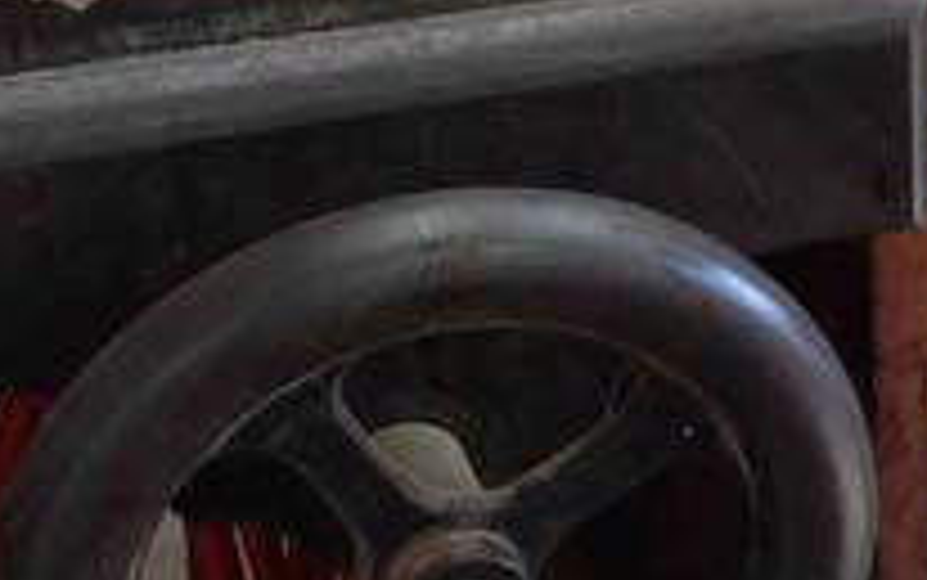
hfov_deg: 11.2
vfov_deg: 7.7
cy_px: 121
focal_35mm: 170
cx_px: 1800
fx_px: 4297
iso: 64
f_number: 2.4
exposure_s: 1/20
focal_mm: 4.13
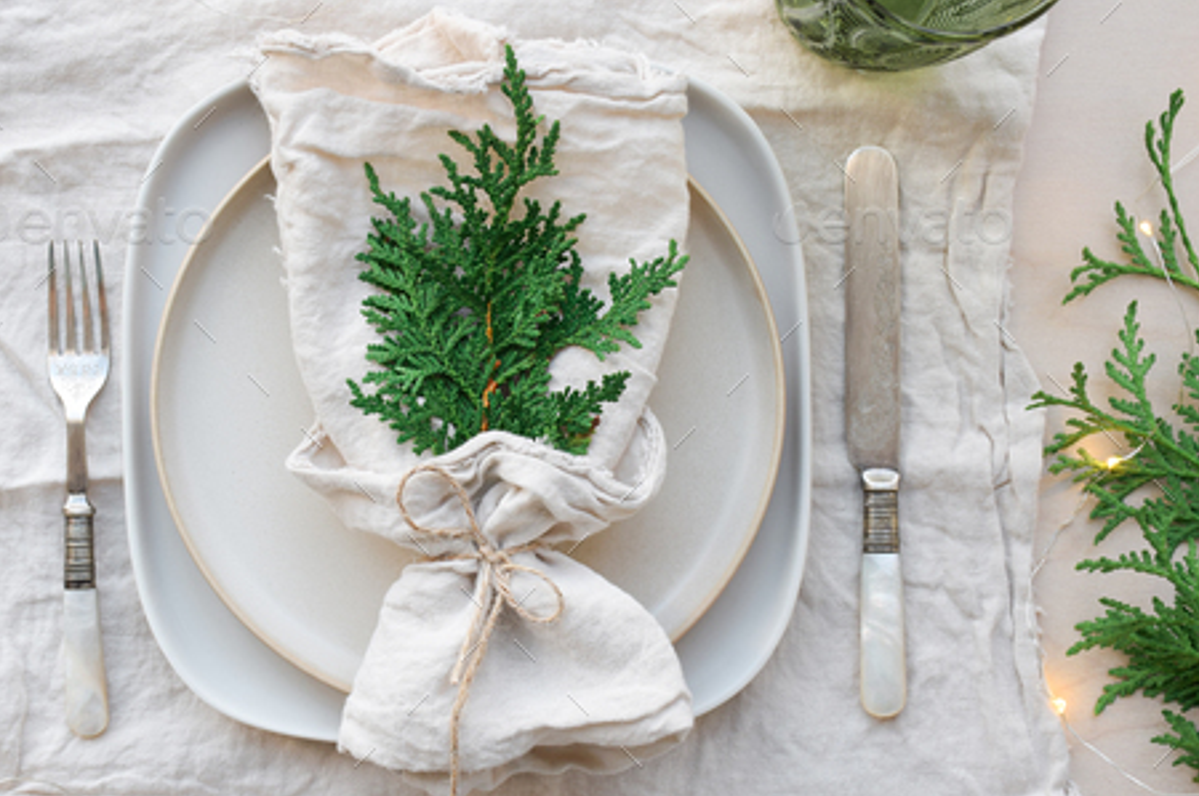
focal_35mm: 63
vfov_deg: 21.5
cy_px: 347
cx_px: 485
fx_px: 2096
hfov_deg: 31.8
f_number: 7.1
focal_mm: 32
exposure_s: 1/15
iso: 100
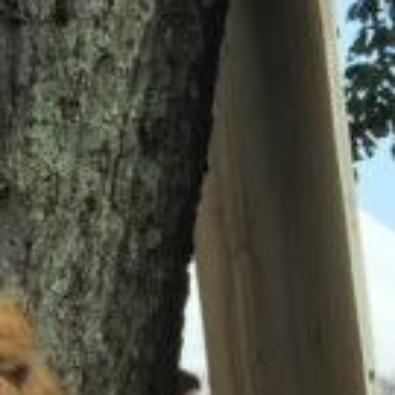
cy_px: 603
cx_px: -269
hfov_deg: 13.9
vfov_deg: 14.2
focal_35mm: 114
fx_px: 1472
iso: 25
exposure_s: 1/416
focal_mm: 4.15
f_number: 2.2
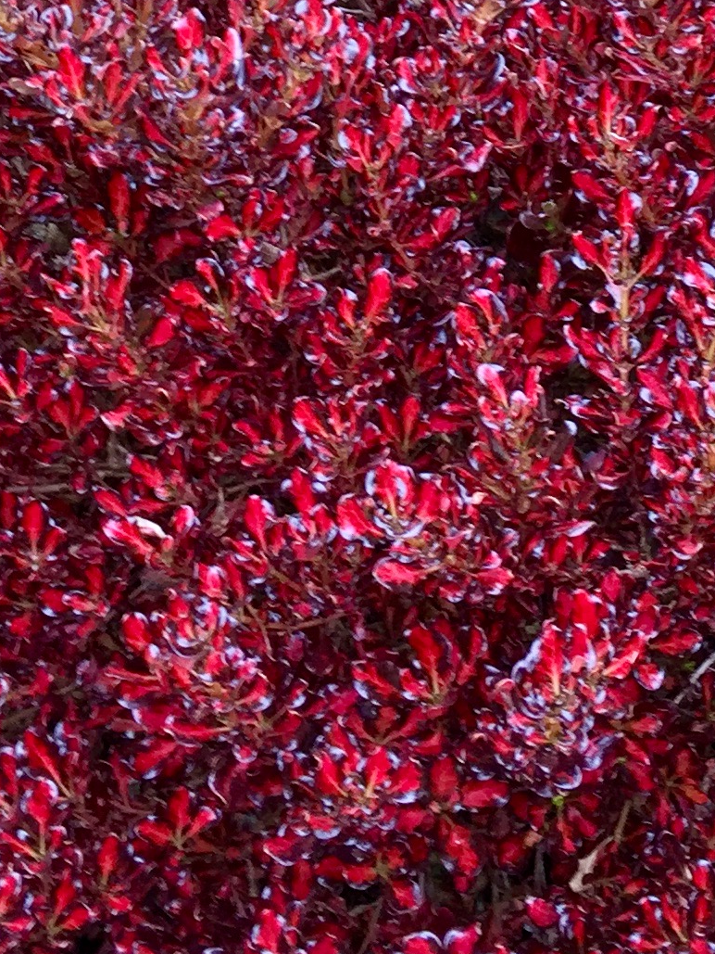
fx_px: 2533
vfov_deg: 19.8
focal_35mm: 92
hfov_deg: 16.0
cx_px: 534
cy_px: -248
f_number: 2.2
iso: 40
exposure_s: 1/33
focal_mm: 4.15
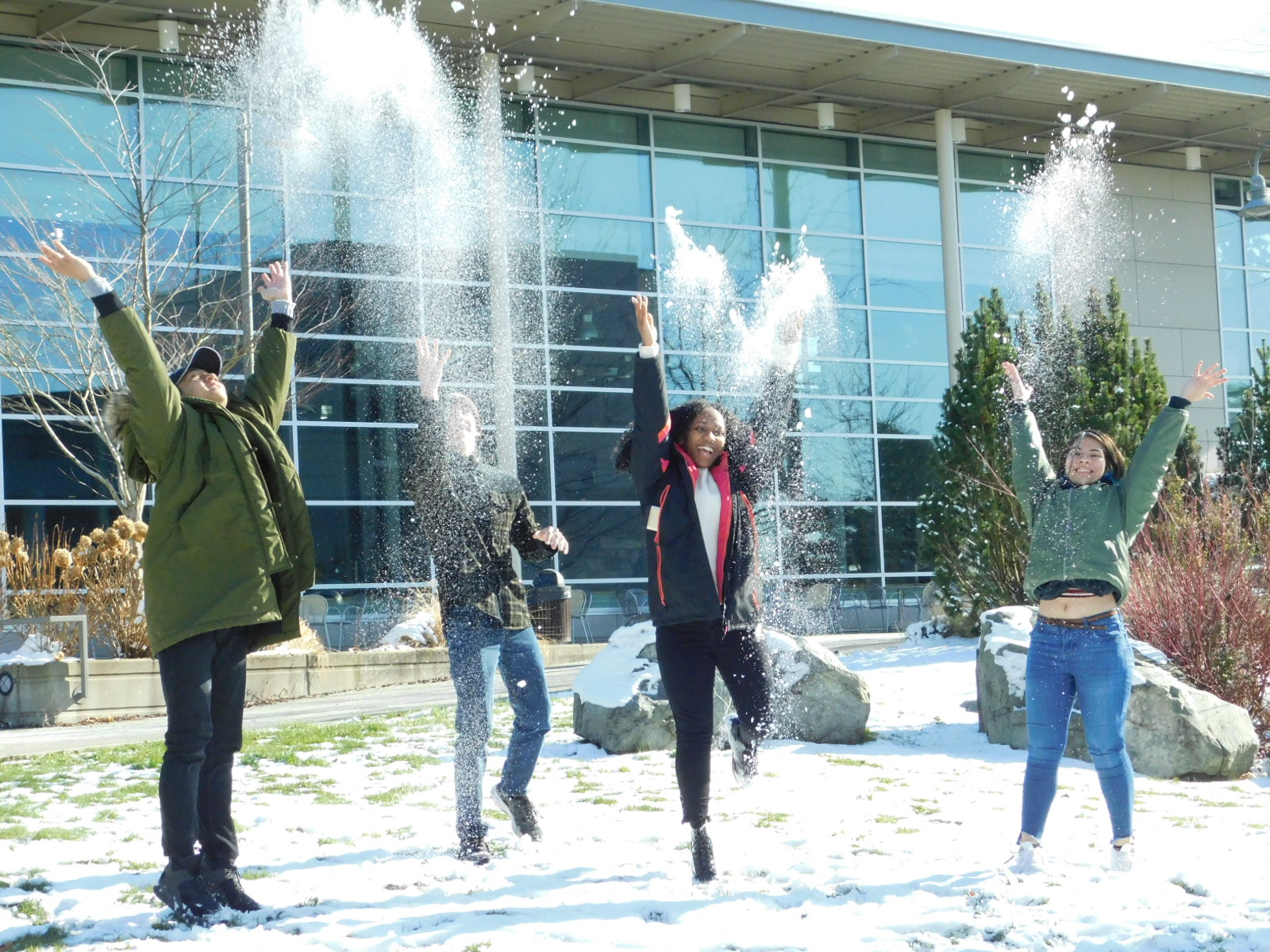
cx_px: 635
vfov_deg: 20.7
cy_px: 476
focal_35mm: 71
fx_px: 2605
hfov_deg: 27.4
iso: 400
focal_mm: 12.6
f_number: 4.3
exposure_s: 1/800
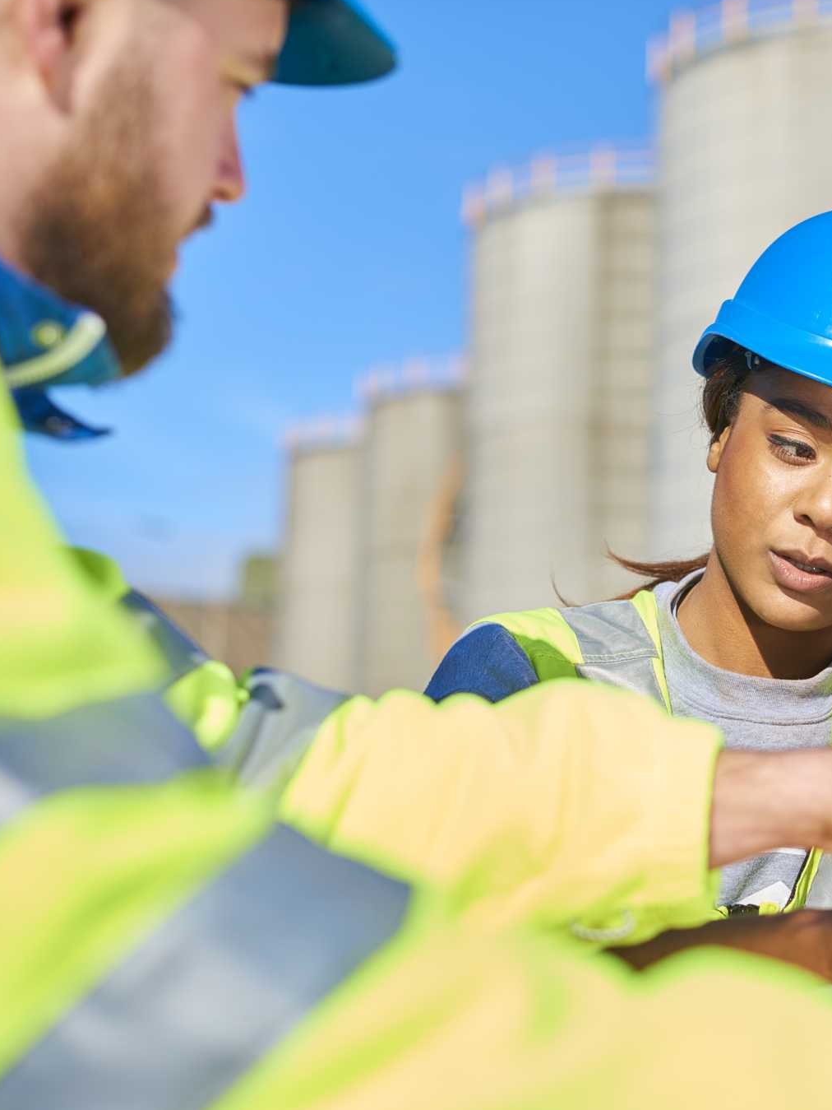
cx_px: 680
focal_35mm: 73
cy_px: 550
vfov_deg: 26.7
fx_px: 2339
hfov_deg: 19.9
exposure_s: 1/2500
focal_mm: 50
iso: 125
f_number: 3.2
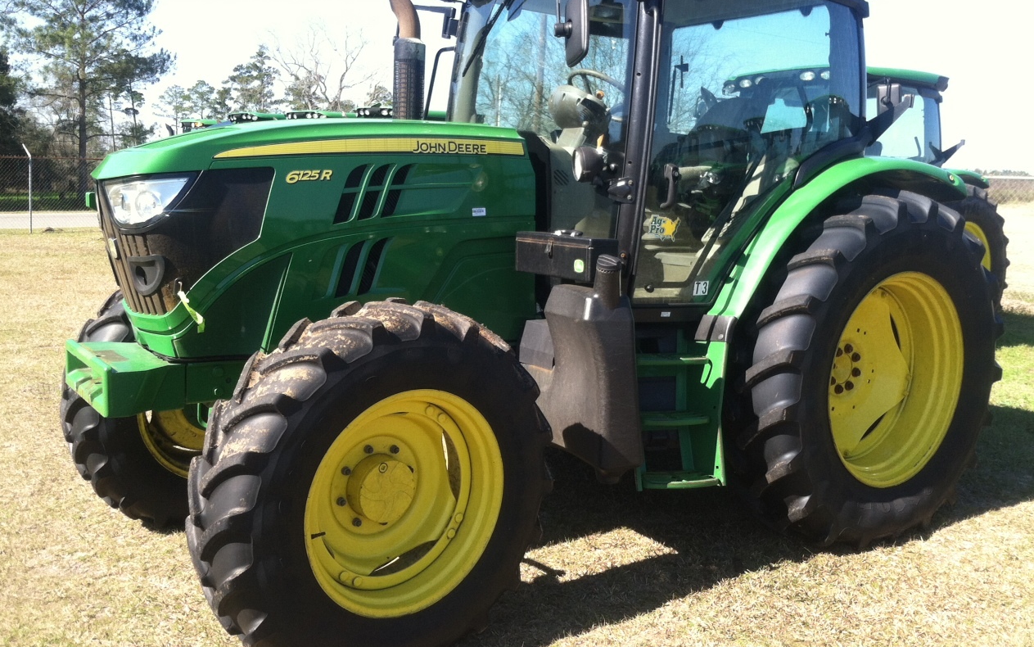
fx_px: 1071
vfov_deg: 33.6
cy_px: 314
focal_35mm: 38
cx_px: 517
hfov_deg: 51.5
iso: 80
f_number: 2.8
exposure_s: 1/357
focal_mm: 3.85
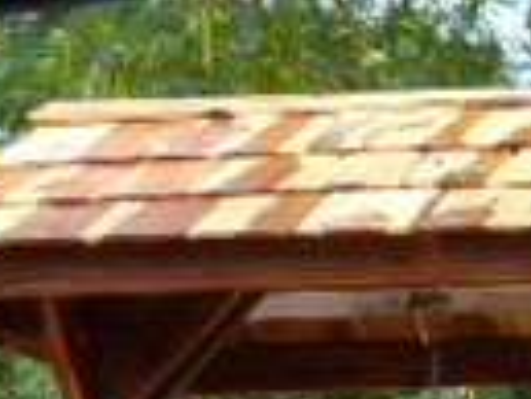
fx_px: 2748
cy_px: 983
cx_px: 729
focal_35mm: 179
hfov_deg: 10.7
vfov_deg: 7.7
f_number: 4
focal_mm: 6
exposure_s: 1/200
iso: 100
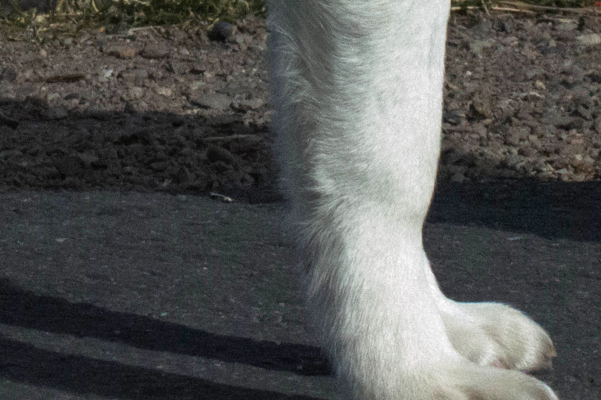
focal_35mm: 366
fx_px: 6108
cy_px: -400
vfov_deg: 3.7
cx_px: 59
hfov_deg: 5.6
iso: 12800
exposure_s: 1/4000
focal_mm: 55
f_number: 22
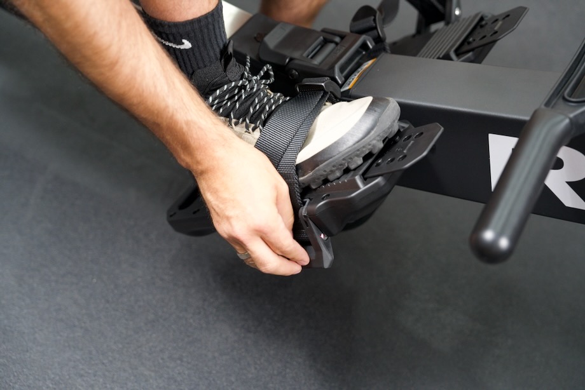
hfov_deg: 40.3
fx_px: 796
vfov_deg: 27.5
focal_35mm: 49
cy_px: 195
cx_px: 292
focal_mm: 49
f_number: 2.8
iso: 2500
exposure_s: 1/250
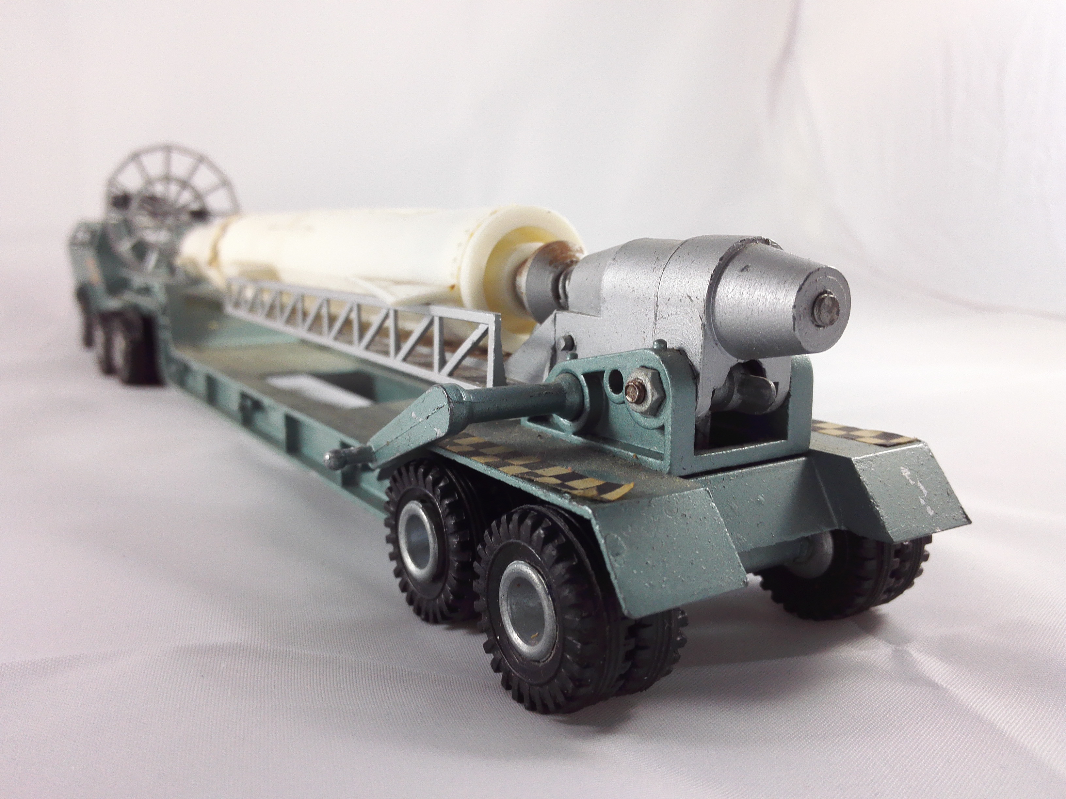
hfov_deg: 61.7
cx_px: 533
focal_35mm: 29
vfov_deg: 48.2
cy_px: 400
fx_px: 893
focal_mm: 3.8
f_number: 2
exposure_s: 1/33.3
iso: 100
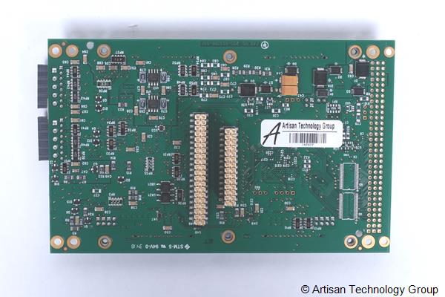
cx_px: 222
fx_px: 420
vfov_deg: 38.9
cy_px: 148
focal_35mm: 34
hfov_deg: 55.8
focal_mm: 23
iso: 200
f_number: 14
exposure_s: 1/200
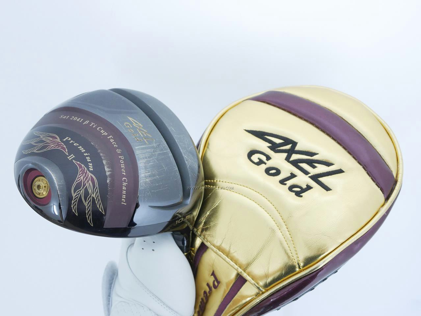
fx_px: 608
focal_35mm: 50
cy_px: 158
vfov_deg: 29.1
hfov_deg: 38.2
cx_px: 210
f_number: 4.5
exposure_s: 1/50
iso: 1600
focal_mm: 25
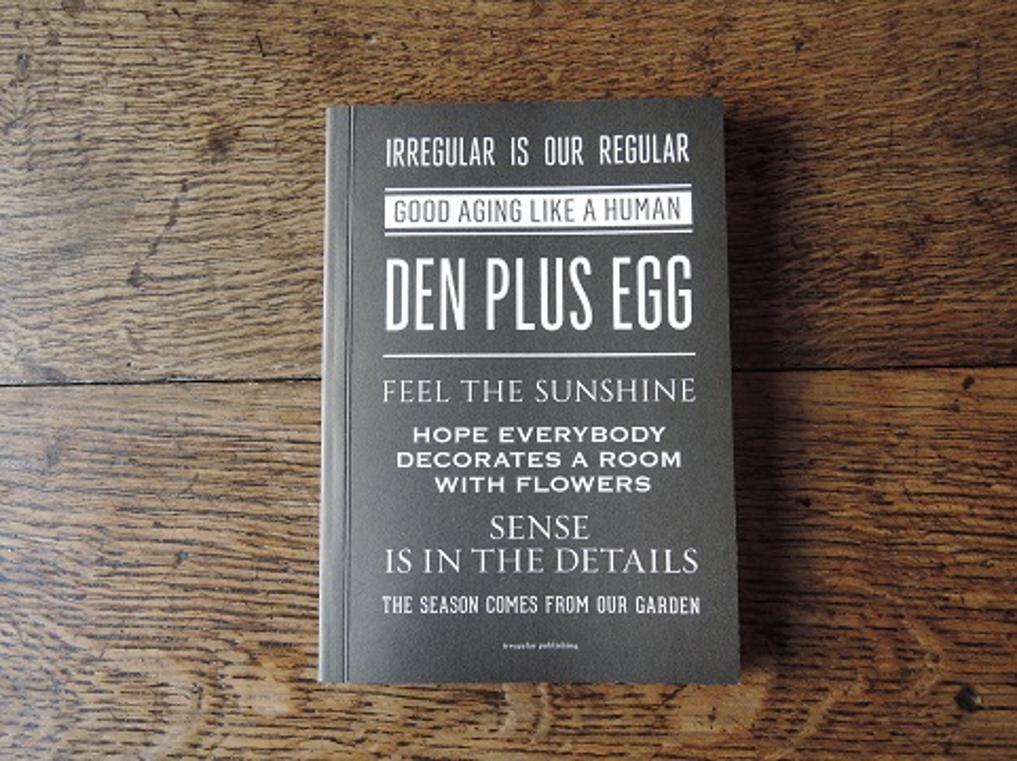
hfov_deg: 71.6
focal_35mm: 24
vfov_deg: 56.8
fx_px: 705
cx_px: 508
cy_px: 380
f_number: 2.8
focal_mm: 5.1
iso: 400
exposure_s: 1/25
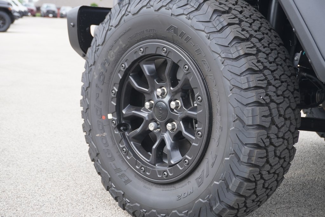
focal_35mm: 58
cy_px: 108
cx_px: 162
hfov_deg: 34.2
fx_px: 528
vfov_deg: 23.2
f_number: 5.6
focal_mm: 39
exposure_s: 1/160
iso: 200
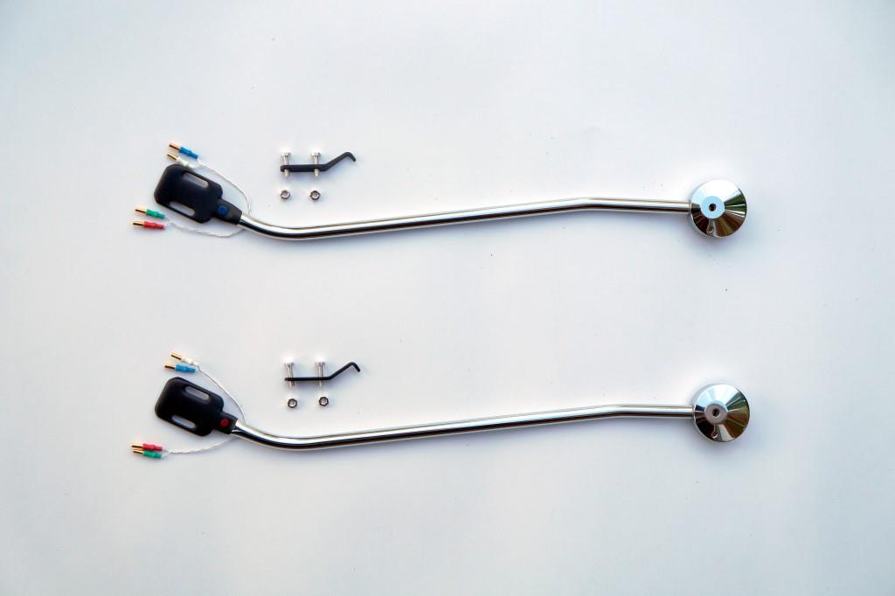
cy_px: 298
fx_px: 1305
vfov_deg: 25.7
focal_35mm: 52
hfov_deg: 37.9
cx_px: 448
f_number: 5.6
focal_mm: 35
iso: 100
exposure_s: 1/320
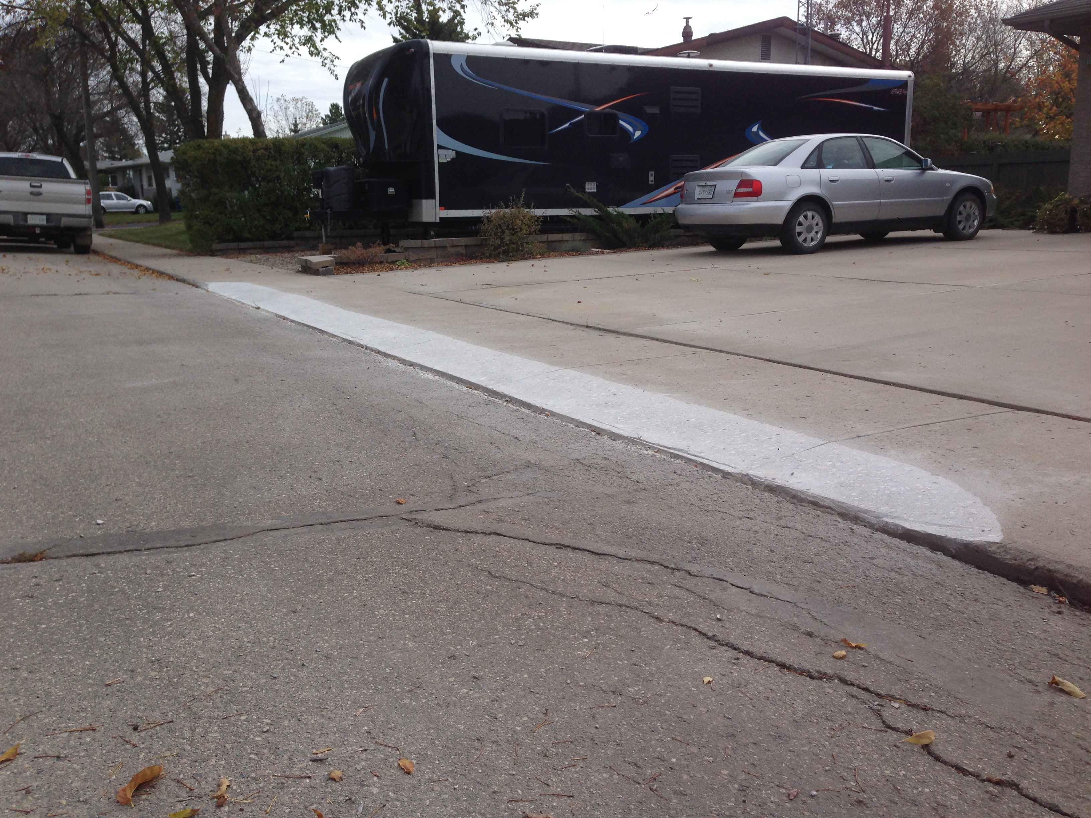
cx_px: 546
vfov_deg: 42.9
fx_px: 1040
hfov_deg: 55.4
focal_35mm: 33
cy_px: 409
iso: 50
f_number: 2.4
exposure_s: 1/1290
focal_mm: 4.12
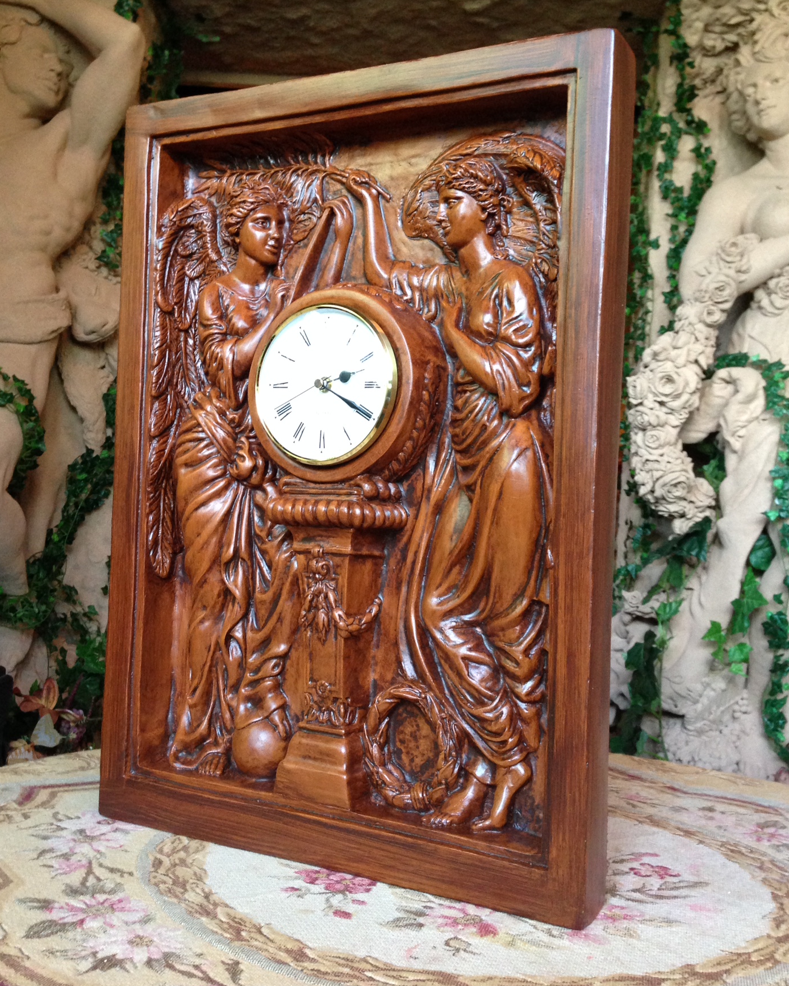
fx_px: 1109
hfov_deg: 39.2
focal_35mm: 38
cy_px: 478
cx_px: 387
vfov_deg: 47.9
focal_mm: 4.12
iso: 200
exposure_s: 1/20
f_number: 2.4
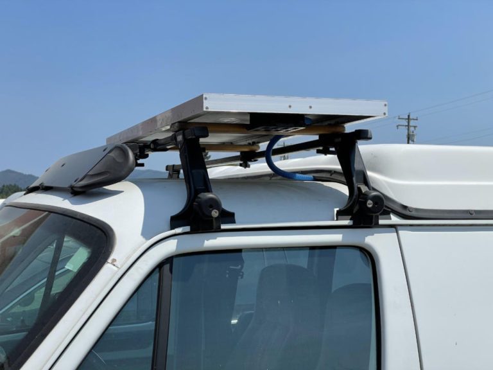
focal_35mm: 52
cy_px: 185
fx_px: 741
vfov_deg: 28.0
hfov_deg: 36.8
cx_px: 246
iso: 25
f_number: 2
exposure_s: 1/2994
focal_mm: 6
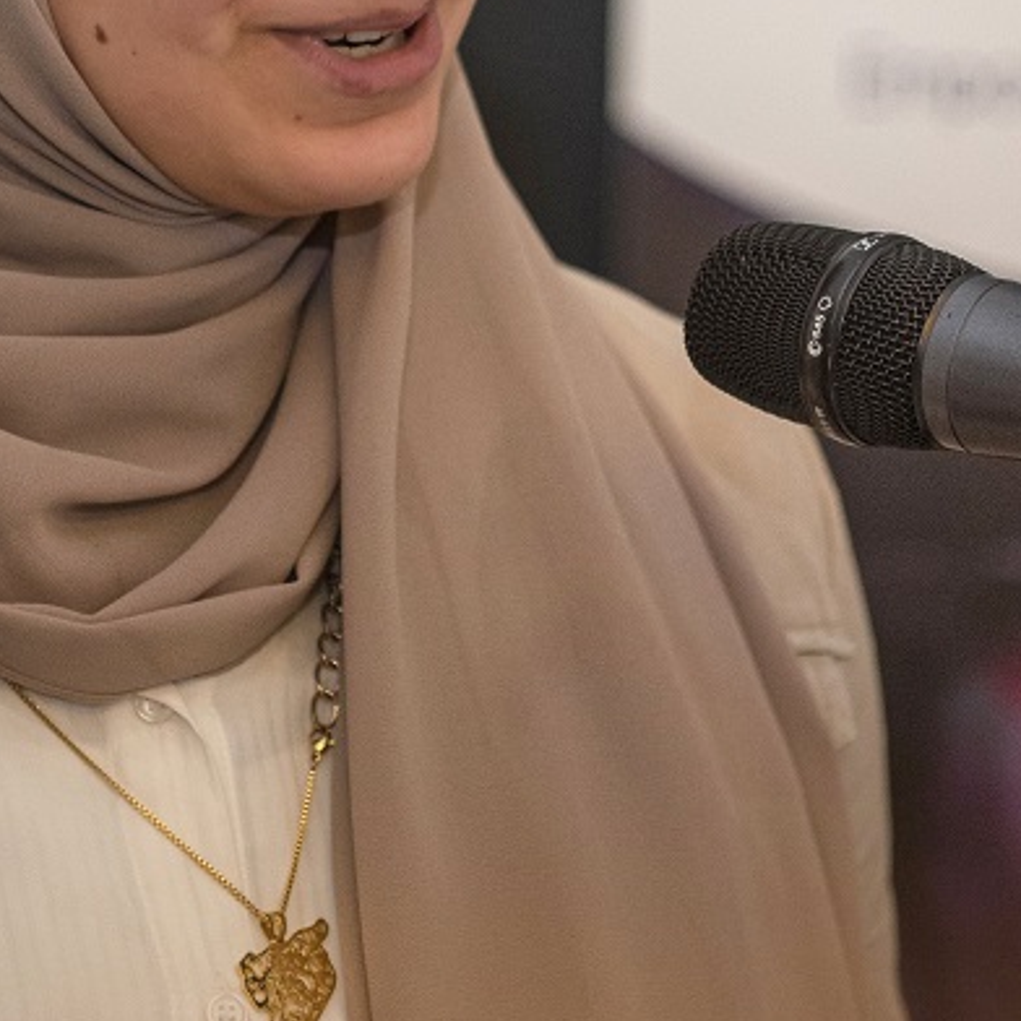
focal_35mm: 182
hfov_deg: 9.6
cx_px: 583
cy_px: 12
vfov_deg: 9.5
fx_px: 6073
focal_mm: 70
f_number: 2.8
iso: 1600
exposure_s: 1/80
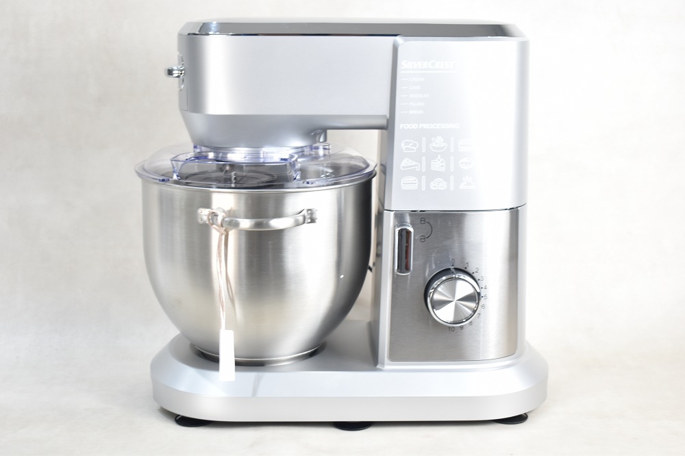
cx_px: 342
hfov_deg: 37.9
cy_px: 228
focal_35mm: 52
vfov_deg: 25.7
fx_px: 999
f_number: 5
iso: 400
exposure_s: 1/20
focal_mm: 35
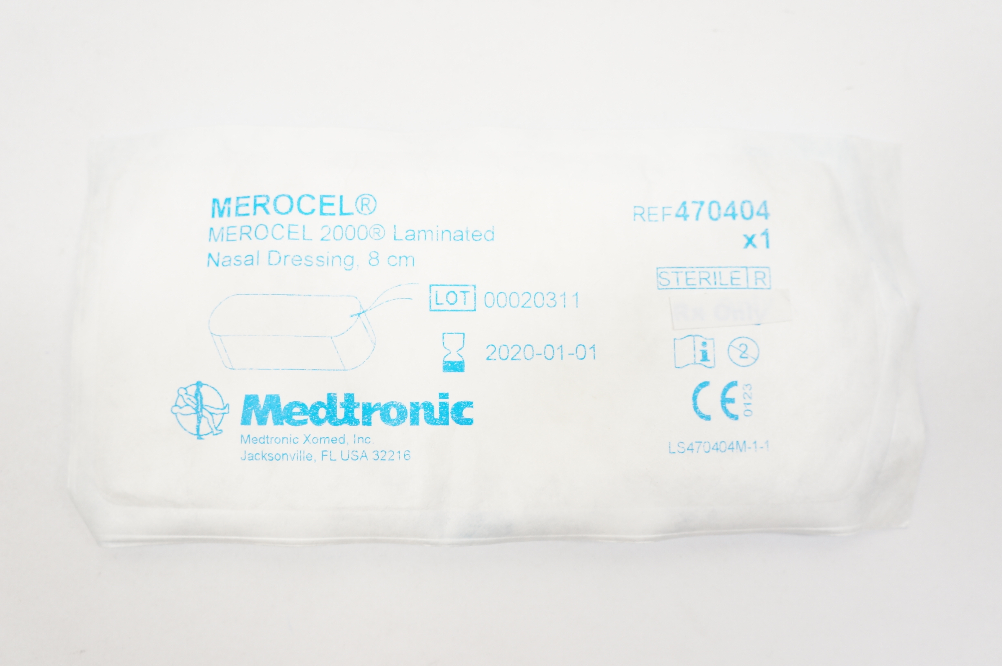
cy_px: 333
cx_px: 501
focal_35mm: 30
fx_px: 834
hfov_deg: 62.0
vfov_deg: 43.5
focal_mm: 20
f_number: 5.6
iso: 400
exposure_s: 1/60
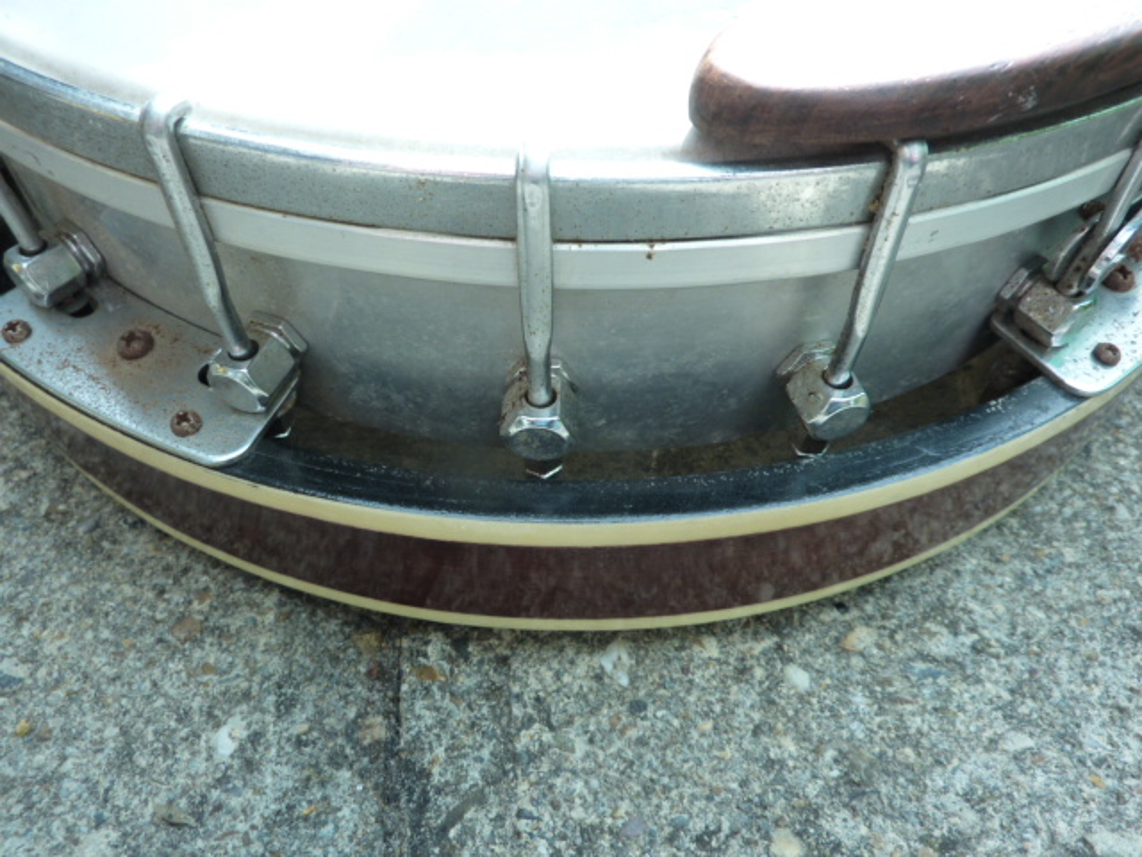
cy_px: 428
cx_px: 571
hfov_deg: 69.4
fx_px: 825
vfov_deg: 54.9
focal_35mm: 25
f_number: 4
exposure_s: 1/125
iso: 125
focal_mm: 4.1
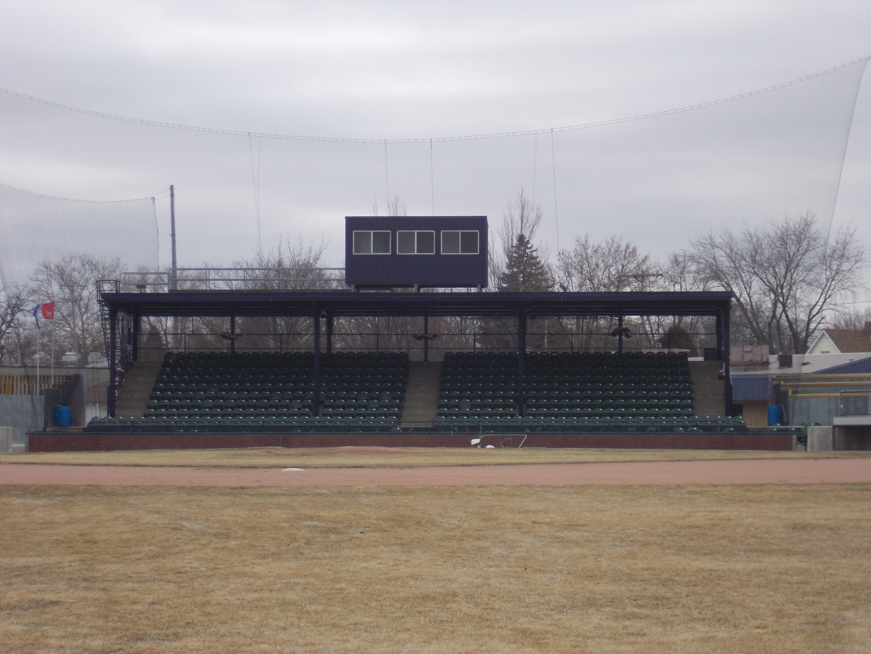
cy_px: 327
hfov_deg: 17.4
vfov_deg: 13.1
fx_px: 2843
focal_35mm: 113
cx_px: 436
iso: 80
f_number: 6
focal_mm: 20.1
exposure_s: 1/250
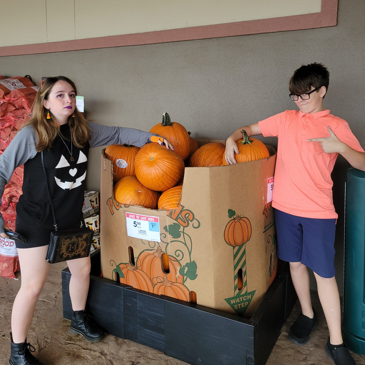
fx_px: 370
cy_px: 138
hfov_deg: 52.5
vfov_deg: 52.0
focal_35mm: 31
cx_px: 179
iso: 160
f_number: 1.8
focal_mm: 7
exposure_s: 1/40
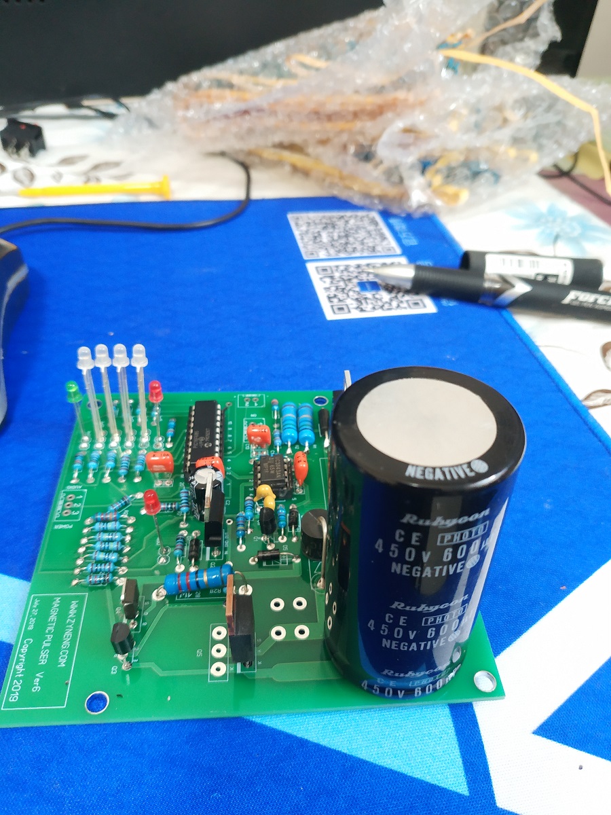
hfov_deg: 44.2
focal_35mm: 32
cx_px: 306
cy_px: 408
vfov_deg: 56.8
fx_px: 753
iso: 756
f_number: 2
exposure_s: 1/14
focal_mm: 4.5
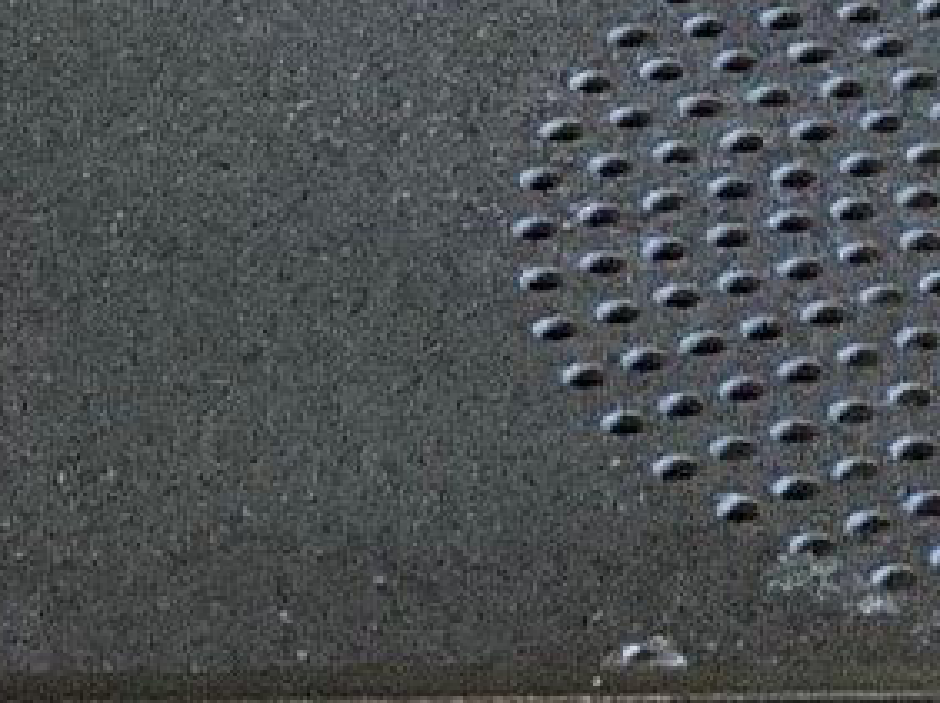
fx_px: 10093
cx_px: 1527
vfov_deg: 4.0
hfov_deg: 5.3
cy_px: 933
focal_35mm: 372
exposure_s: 1/8
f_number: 2.4
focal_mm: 6
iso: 250
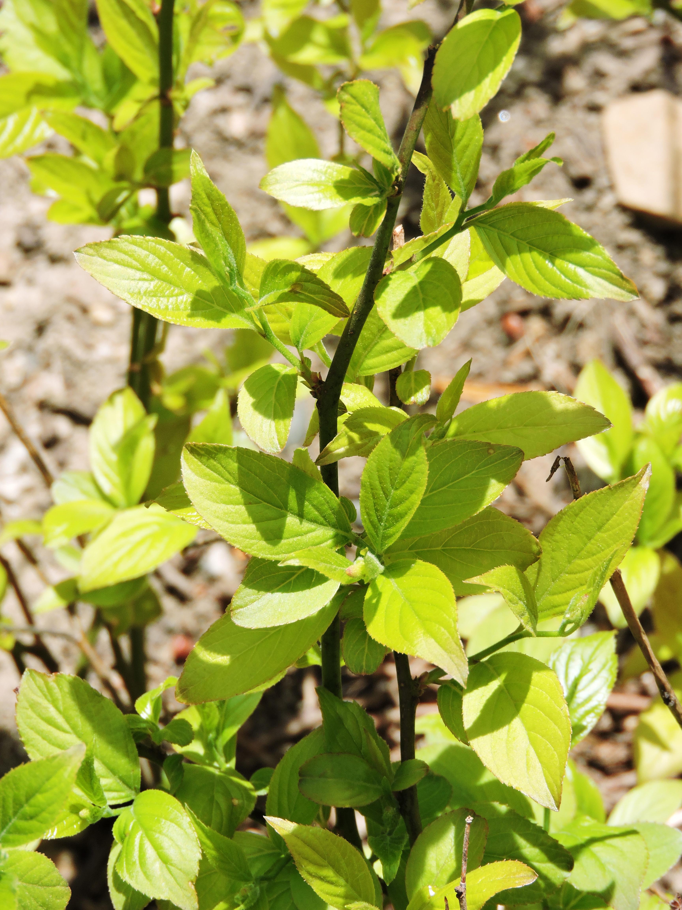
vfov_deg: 7.9
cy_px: 455
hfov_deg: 5.9
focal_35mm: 250
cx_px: 341
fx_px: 6567
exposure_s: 1/250
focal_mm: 44.8
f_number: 5.5
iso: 100
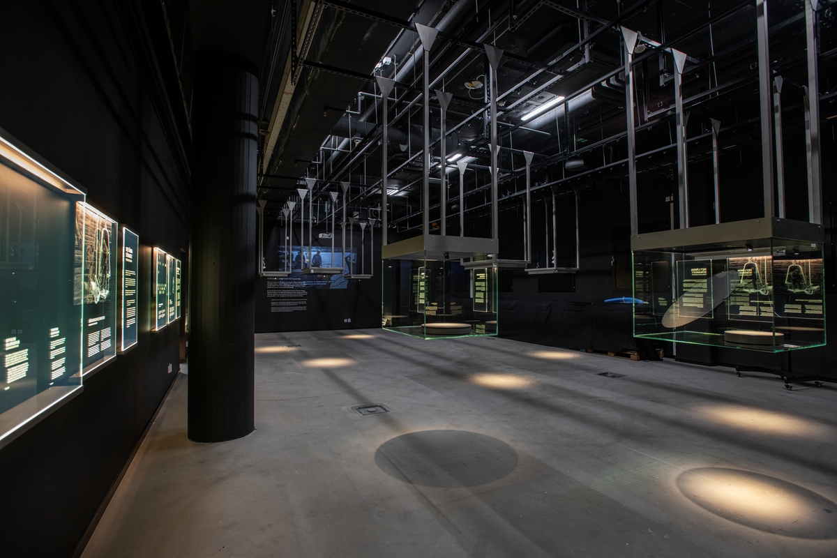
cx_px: 418
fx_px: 395
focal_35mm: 17
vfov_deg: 70.4
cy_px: 279
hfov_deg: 93.3
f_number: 5
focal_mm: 17
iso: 800
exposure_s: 1/15
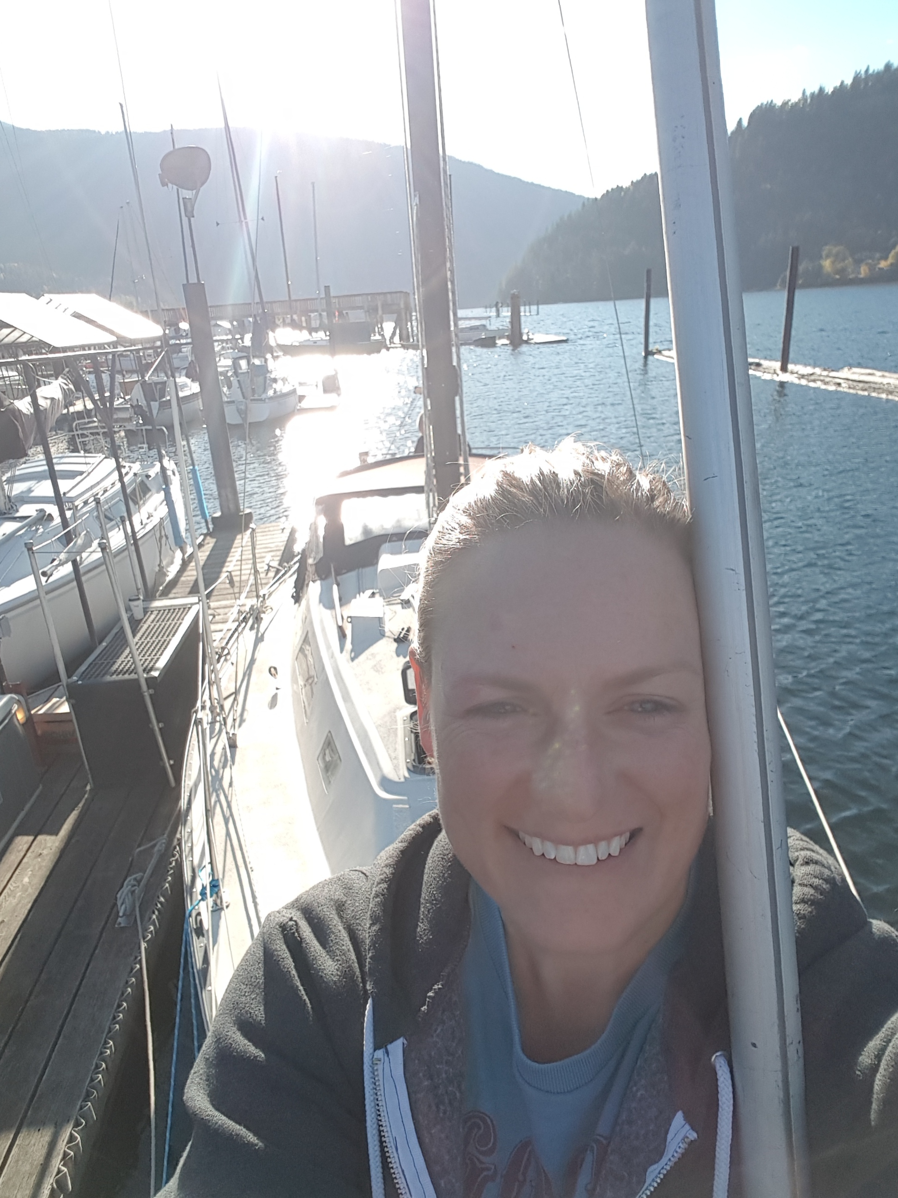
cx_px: 449
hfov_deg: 63.4
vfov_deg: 79.0
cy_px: 599
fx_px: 726
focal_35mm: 21
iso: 50
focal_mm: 2.1
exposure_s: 1/1464
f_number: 1.7
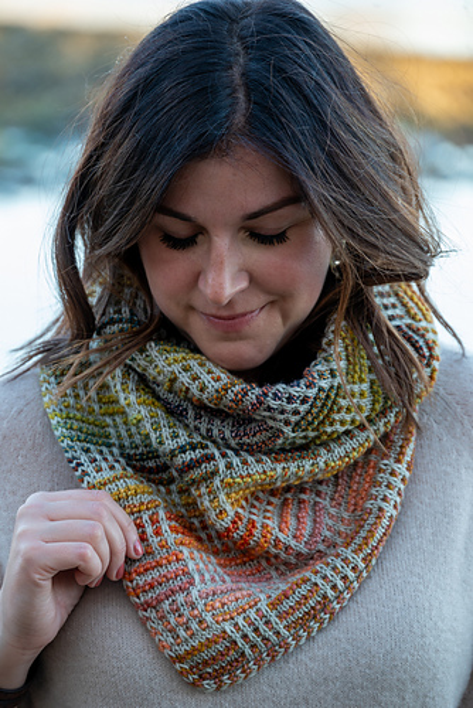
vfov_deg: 12.4
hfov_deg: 8.3
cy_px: 354
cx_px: 236
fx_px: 3247
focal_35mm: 165
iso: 125
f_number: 6.3
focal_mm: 165
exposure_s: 1/40
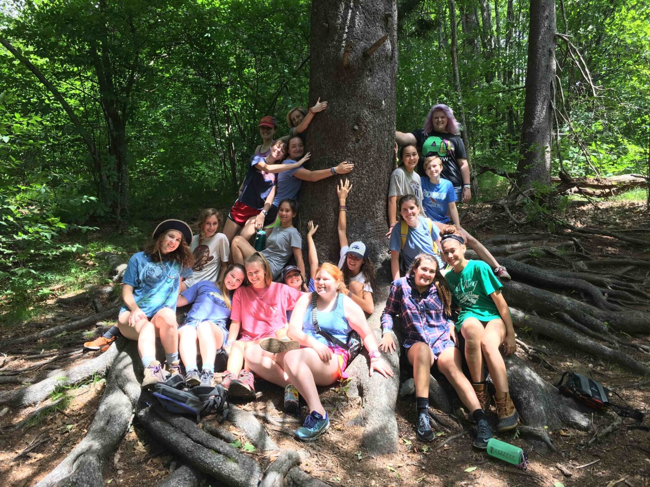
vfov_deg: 48.2
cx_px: 325
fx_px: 545
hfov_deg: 61.7
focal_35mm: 29
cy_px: 244
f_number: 2.2
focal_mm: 4.15
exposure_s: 1/124
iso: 25
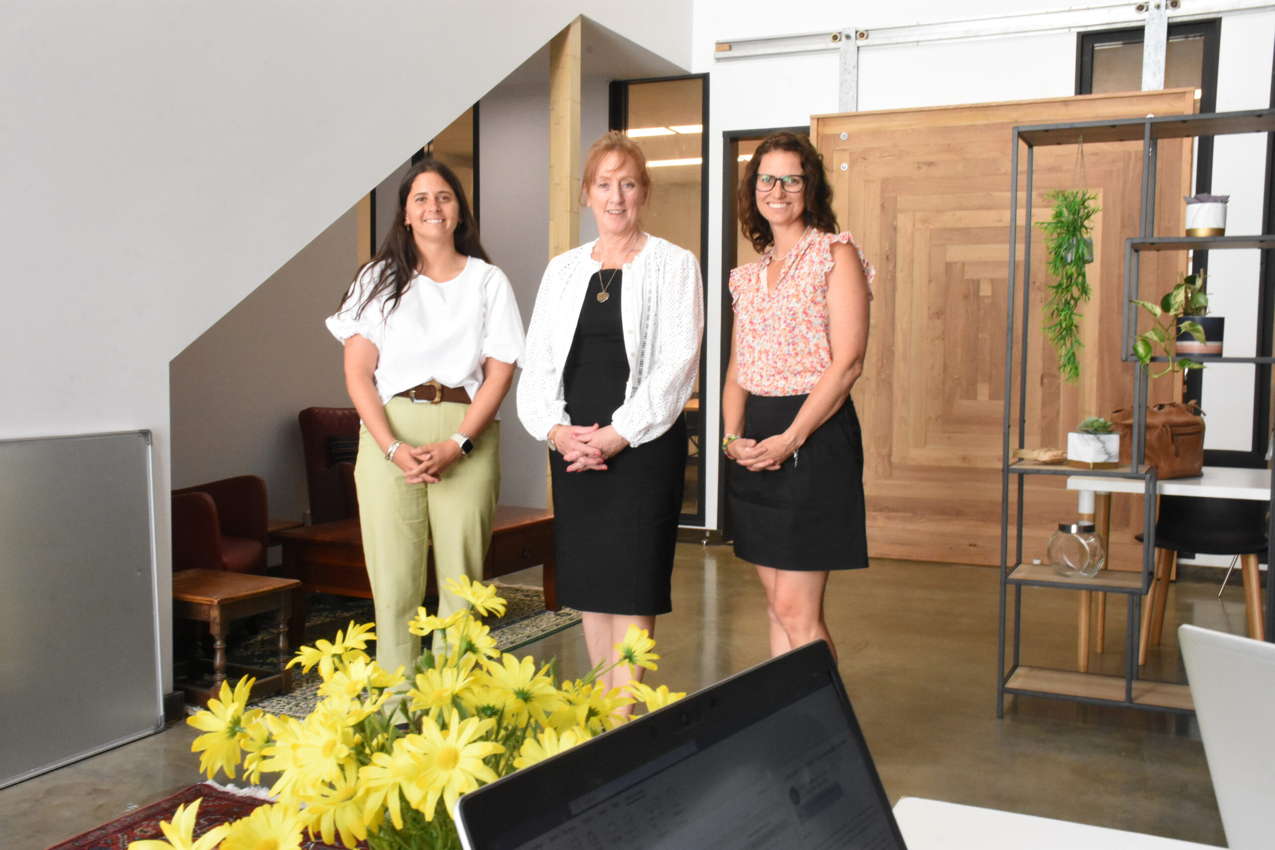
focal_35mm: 36
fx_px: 1275
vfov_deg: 36.9
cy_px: 425
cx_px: 638
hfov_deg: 53.1
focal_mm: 24
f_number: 22
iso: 4000
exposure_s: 1/40
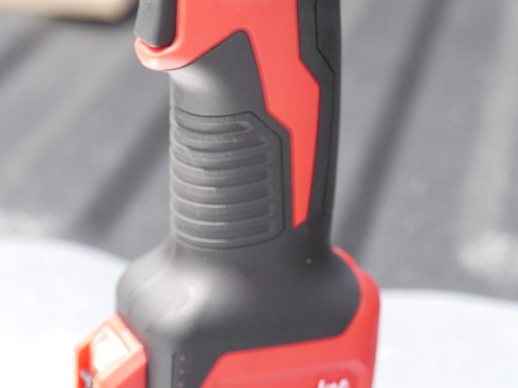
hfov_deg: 16.1
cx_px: 259
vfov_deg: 12.1
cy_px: 194
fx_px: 1826
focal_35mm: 122
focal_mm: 61
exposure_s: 1/160
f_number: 5.2
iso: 200
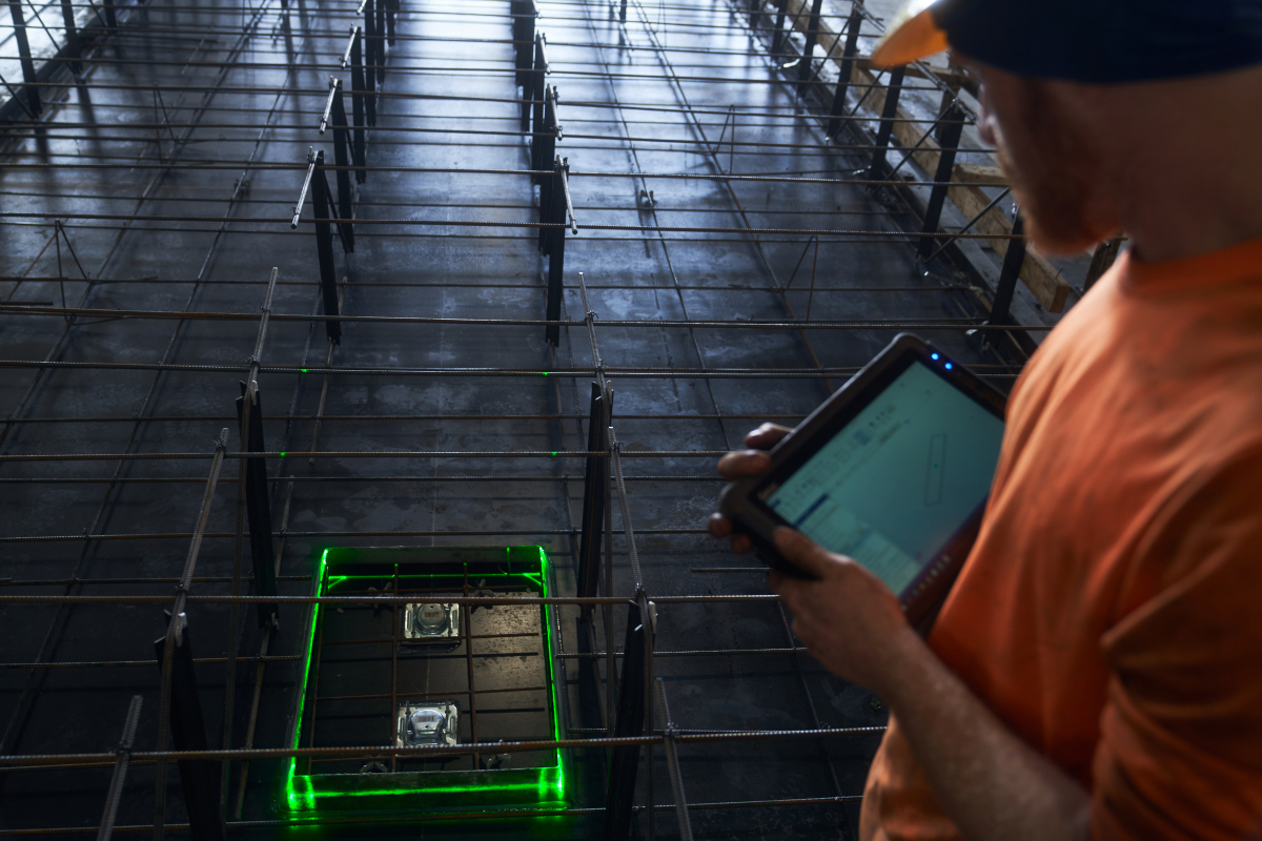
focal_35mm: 32
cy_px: 420
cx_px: 631
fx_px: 1122
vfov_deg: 41.1
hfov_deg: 58.7
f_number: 3.5
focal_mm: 32
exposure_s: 1/25
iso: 250
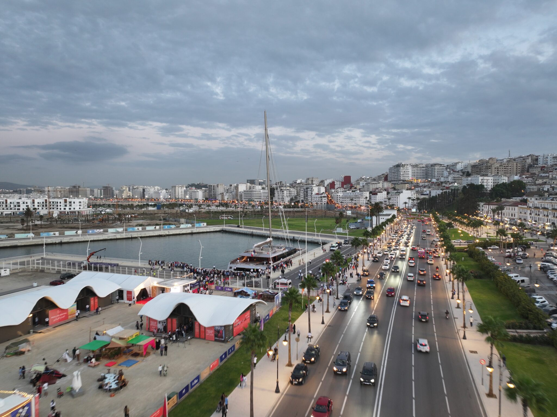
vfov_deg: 56.8
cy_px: 208
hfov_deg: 71.6
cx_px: 278
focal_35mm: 24
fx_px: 386
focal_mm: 12.29
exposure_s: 1/15
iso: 120
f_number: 2.8
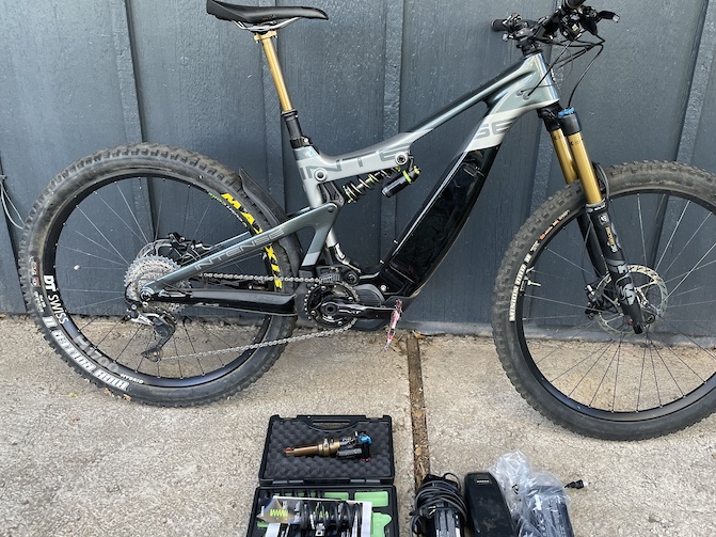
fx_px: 641
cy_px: 260
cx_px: 415
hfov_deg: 58.1
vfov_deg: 45.4
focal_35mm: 31
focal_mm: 4.2
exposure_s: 1/104
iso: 125
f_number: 1.6
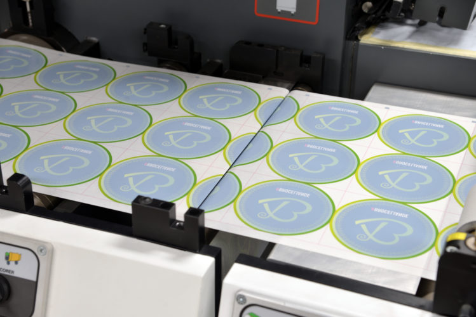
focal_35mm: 70
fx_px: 926
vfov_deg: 19.5
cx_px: 238
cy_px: 158
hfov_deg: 28.8
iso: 200
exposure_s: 1/8
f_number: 6.3
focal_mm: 70
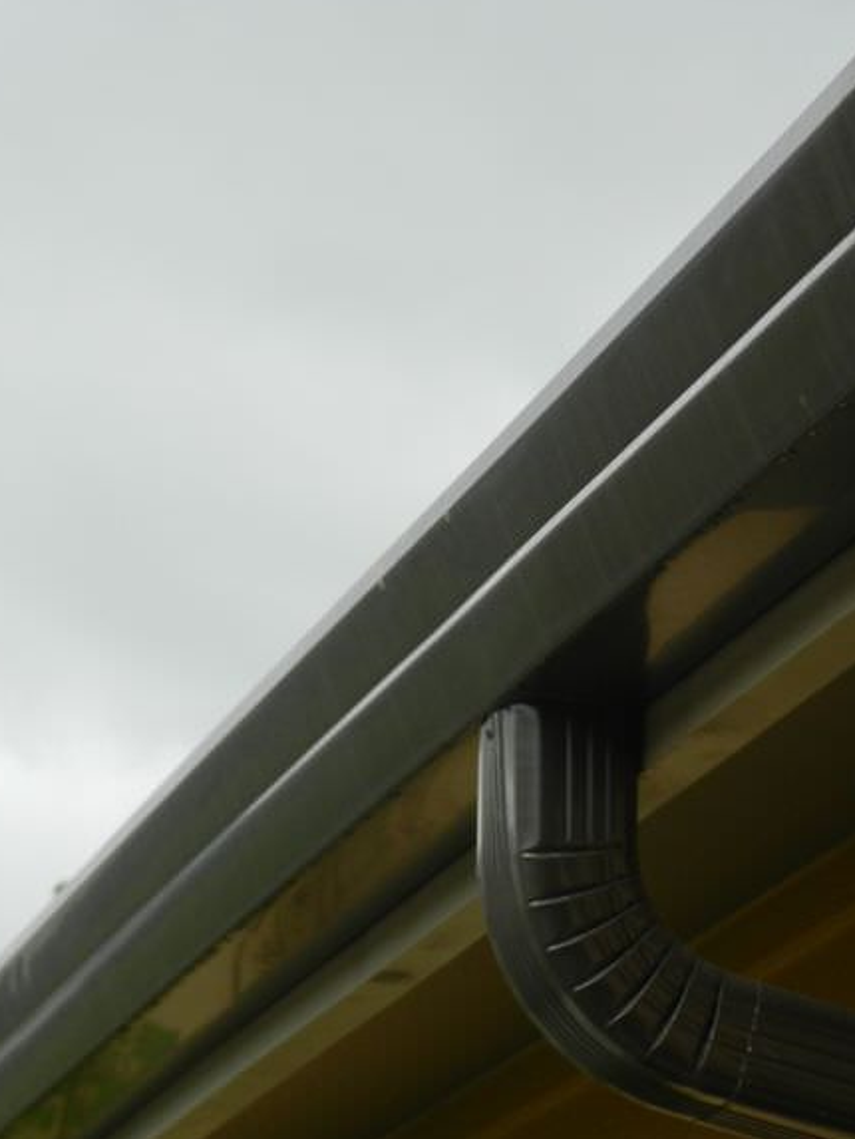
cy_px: 561
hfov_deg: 8.0
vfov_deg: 10.7
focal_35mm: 185
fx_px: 6090
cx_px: 521
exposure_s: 1/400
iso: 160
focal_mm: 19.1
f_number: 5
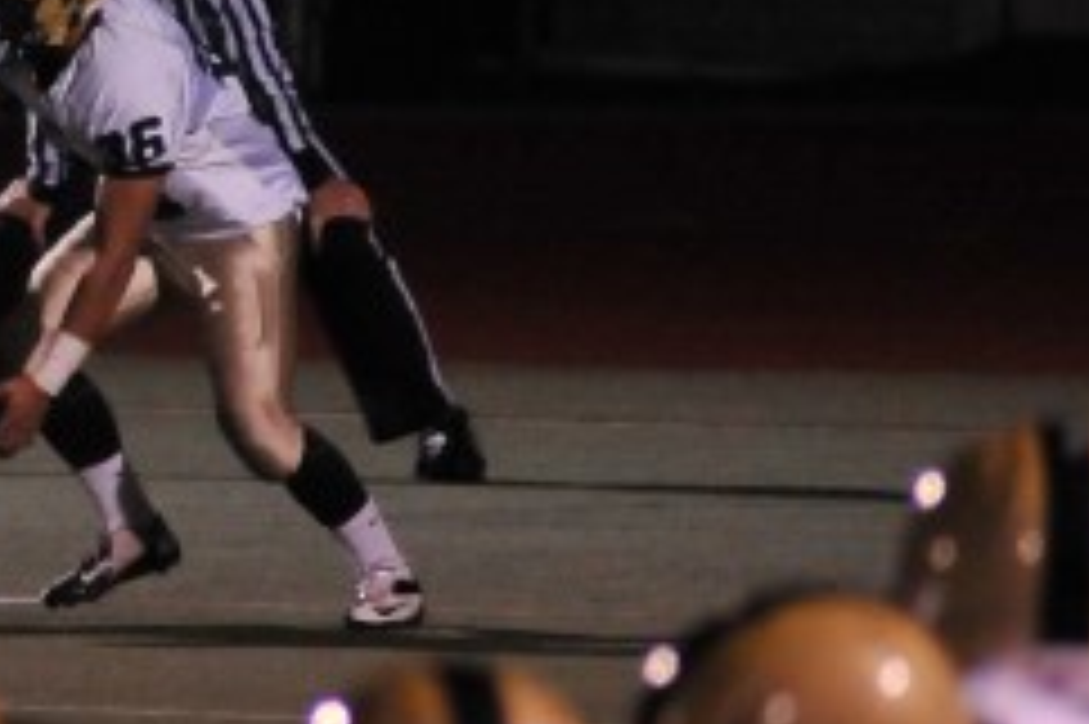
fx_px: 40657
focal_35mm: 1345
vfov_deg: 1.0
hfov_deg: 1.5
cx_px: -308
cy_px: -45
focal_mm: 300
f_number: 5.6
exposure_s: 1/250
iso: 2000
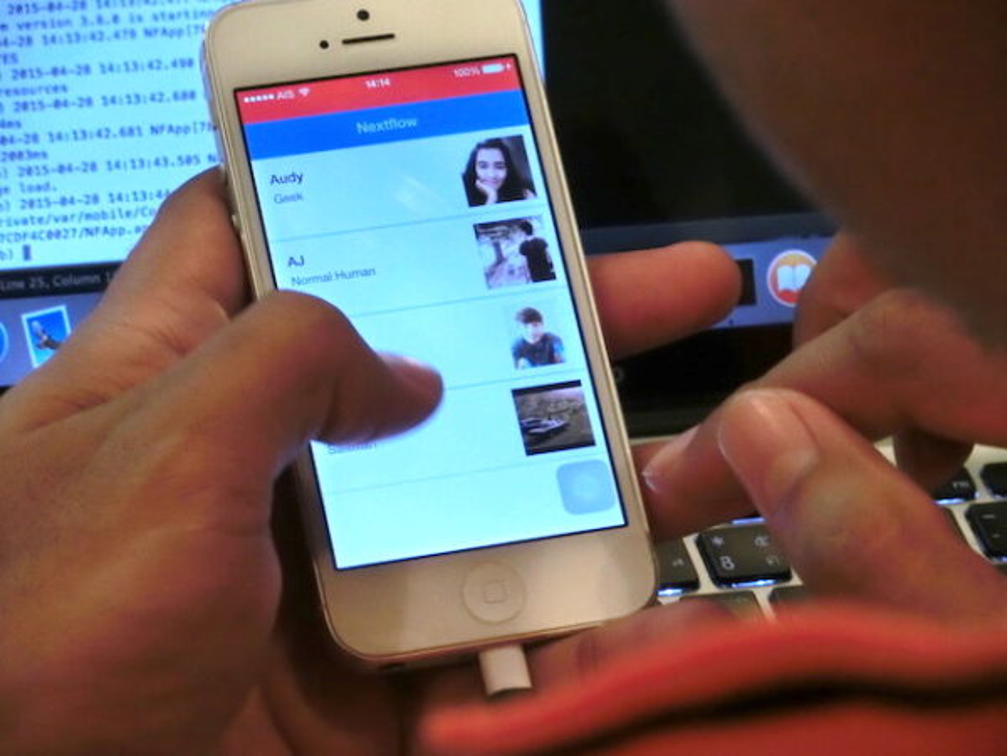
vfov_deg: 9.9
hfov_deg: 13.2
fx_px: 4364
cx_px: 504
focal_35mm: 150
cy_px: 378
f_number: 5.7
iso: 800
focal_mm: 26.72
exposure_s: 1/50
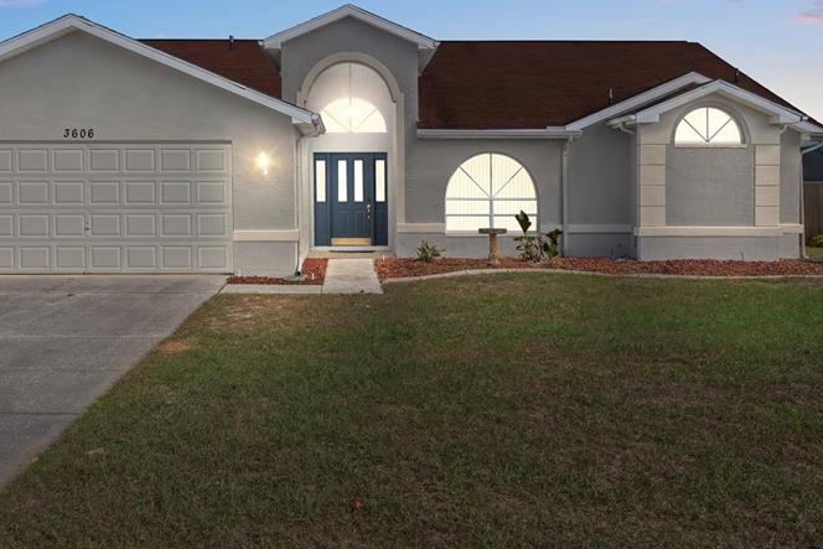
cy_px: 162
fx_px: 846
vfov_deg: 35.4
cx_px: 388
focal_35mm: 37
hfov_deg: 51.8
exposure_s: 1/750
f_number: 8
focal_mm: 16
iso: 1000
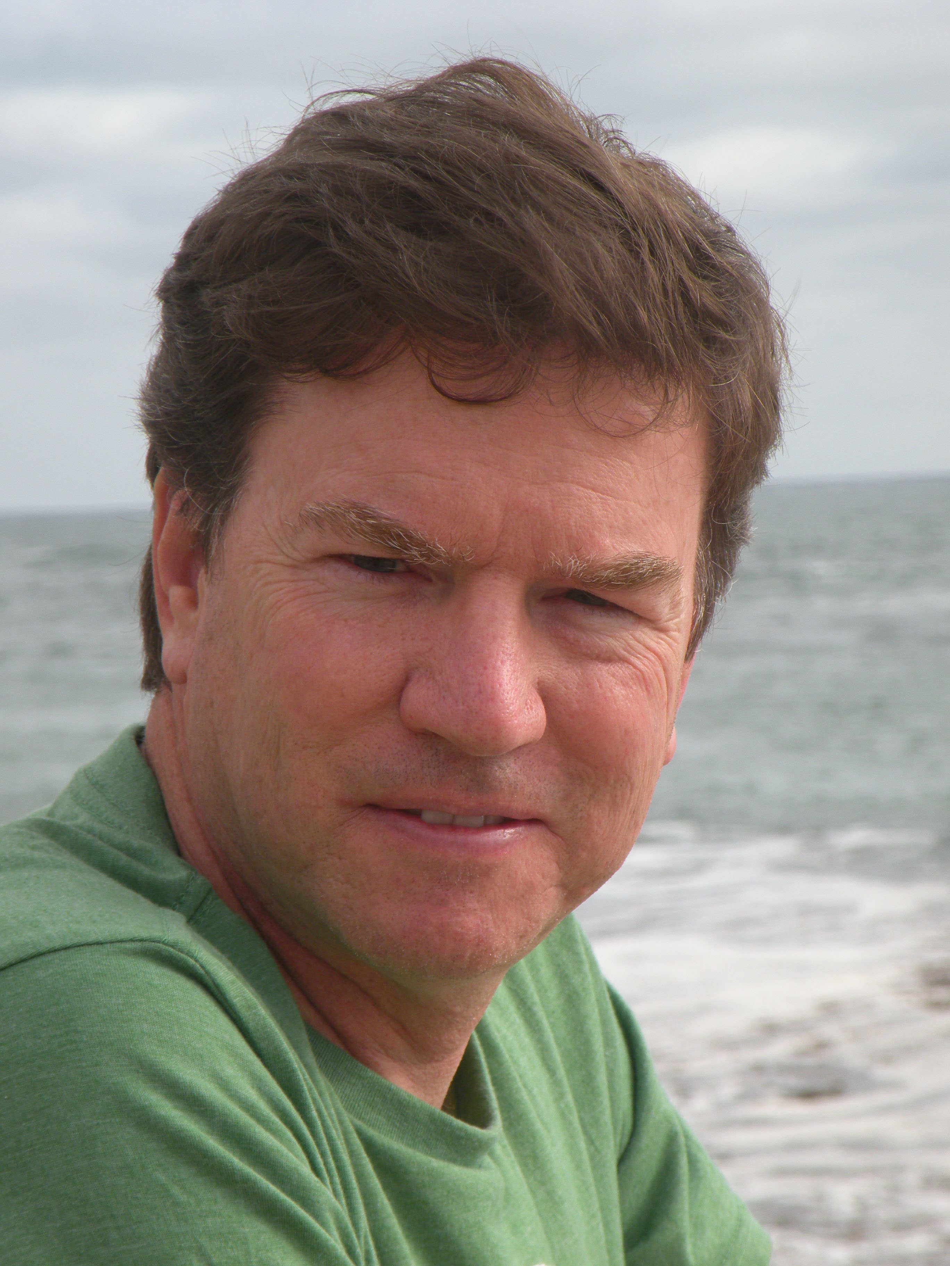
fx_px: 5672
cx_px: 475
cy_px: 633
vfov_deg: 12.7
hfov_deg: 9.6
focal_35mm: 155
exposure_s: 1/243
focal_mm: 27.4
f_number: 5.6
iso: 64
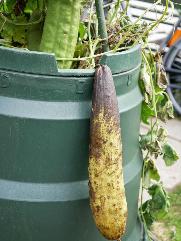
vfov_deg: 32.2
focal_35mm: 60
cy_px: 120
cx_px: 90
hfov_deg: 24.4
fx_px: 418
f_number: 3.5
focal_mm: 30
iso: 200
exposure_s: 1/200
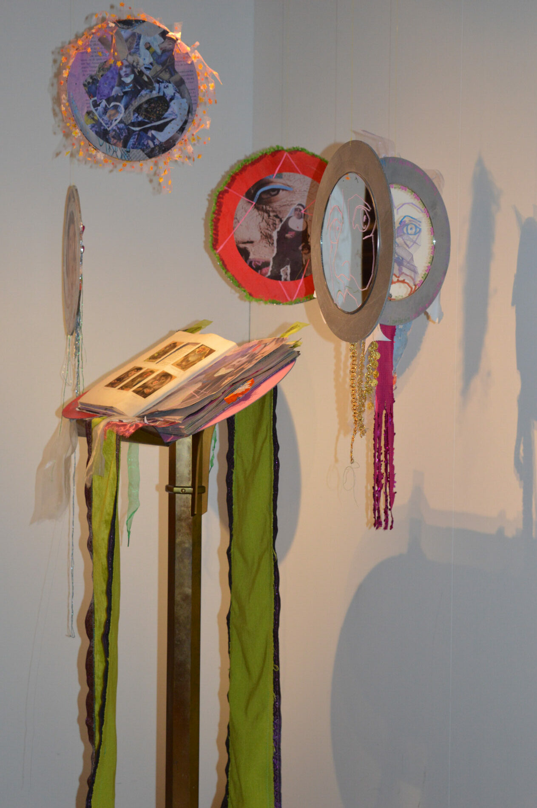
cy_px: 404
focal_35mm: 72
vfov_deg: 28.1
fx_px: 1614
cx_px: 268
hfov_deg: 18.9
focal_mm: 48
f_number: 5.3
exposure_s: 1/60
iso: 900
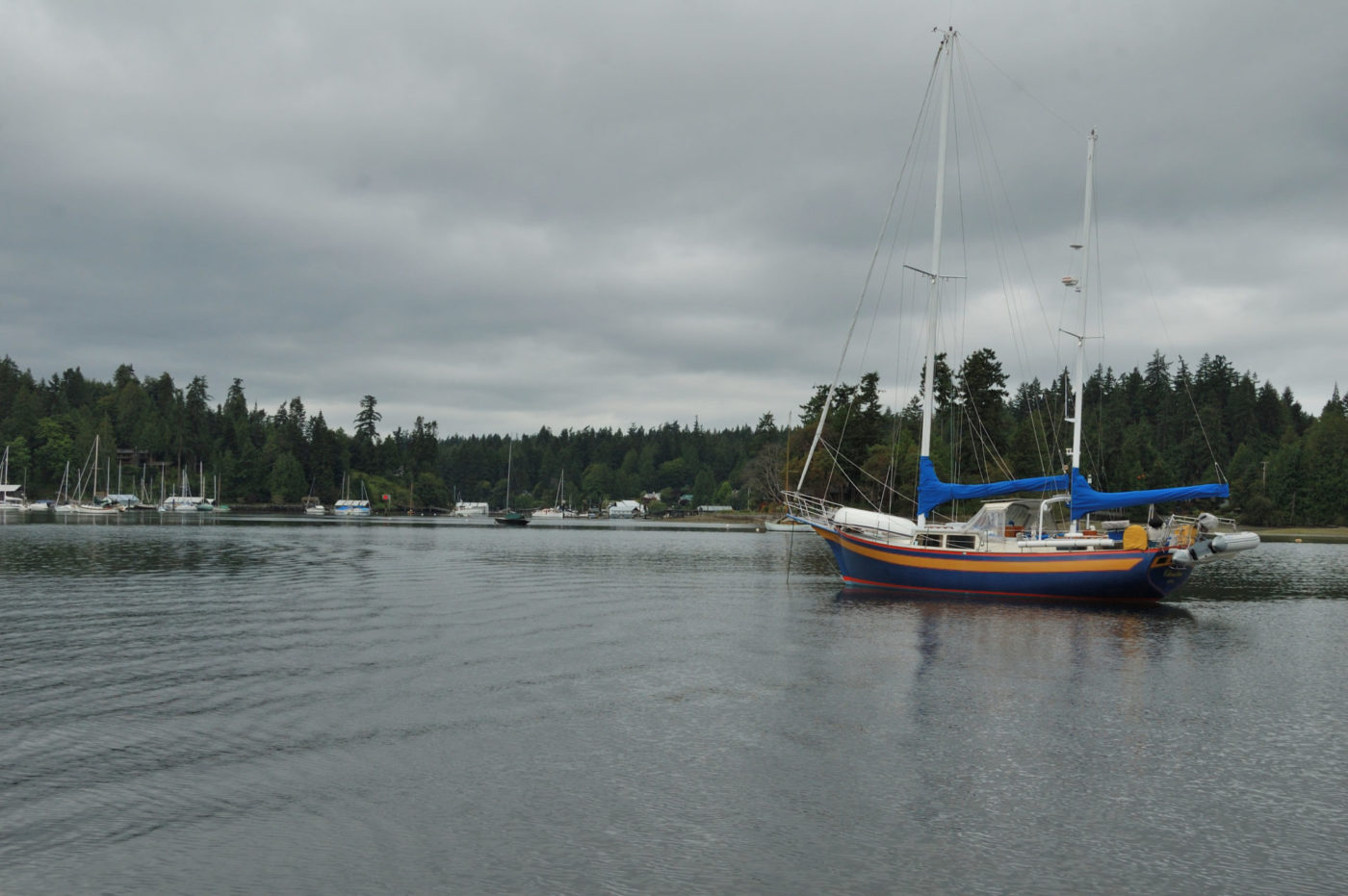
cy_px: 448
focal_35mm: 46
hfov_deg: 42.4
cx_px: 674
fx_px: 1740
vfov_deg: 28.9
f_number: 10
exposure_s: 1/400
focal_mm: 31
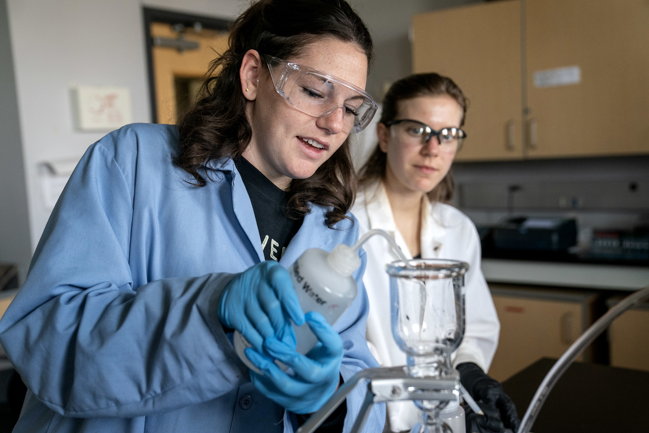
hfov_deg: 45.4
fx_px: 775
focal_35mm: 43
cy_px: 216
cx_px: 324
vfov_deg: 31.2
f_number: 3.2
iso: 2500
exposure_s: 1/400
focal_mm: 43
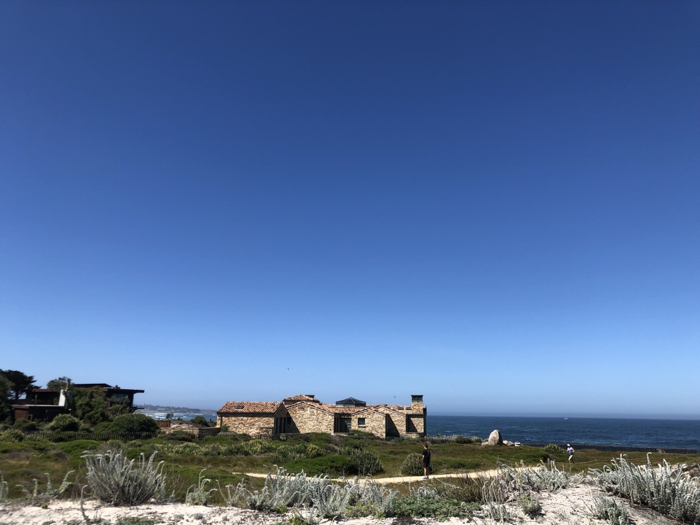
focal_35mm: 28
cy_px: 262
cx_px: 350
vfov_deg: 49.7
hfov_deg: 63.4
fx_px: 566
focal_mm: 4
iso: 20
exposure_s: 1/2183
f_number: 1.8
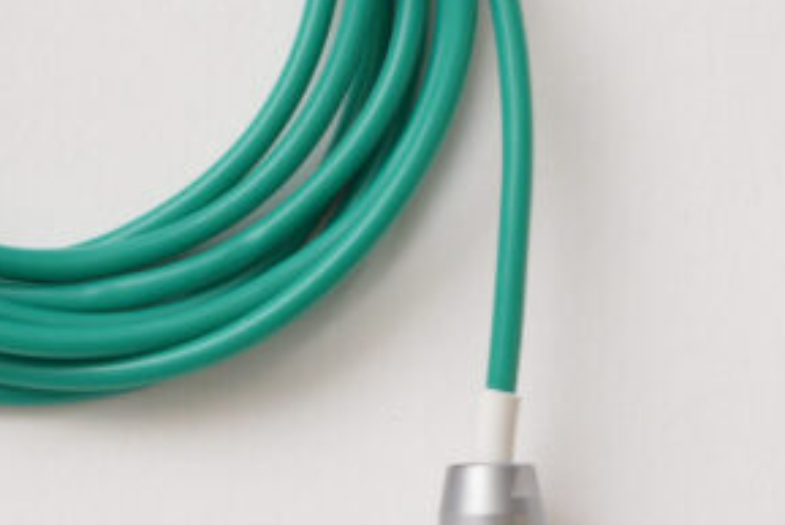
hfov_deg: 10.5
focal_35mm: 195
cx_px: 33
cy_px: 267
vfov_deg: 7.1
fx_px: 4254
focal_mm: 55
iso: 500
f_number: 7.1
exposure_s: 1/200
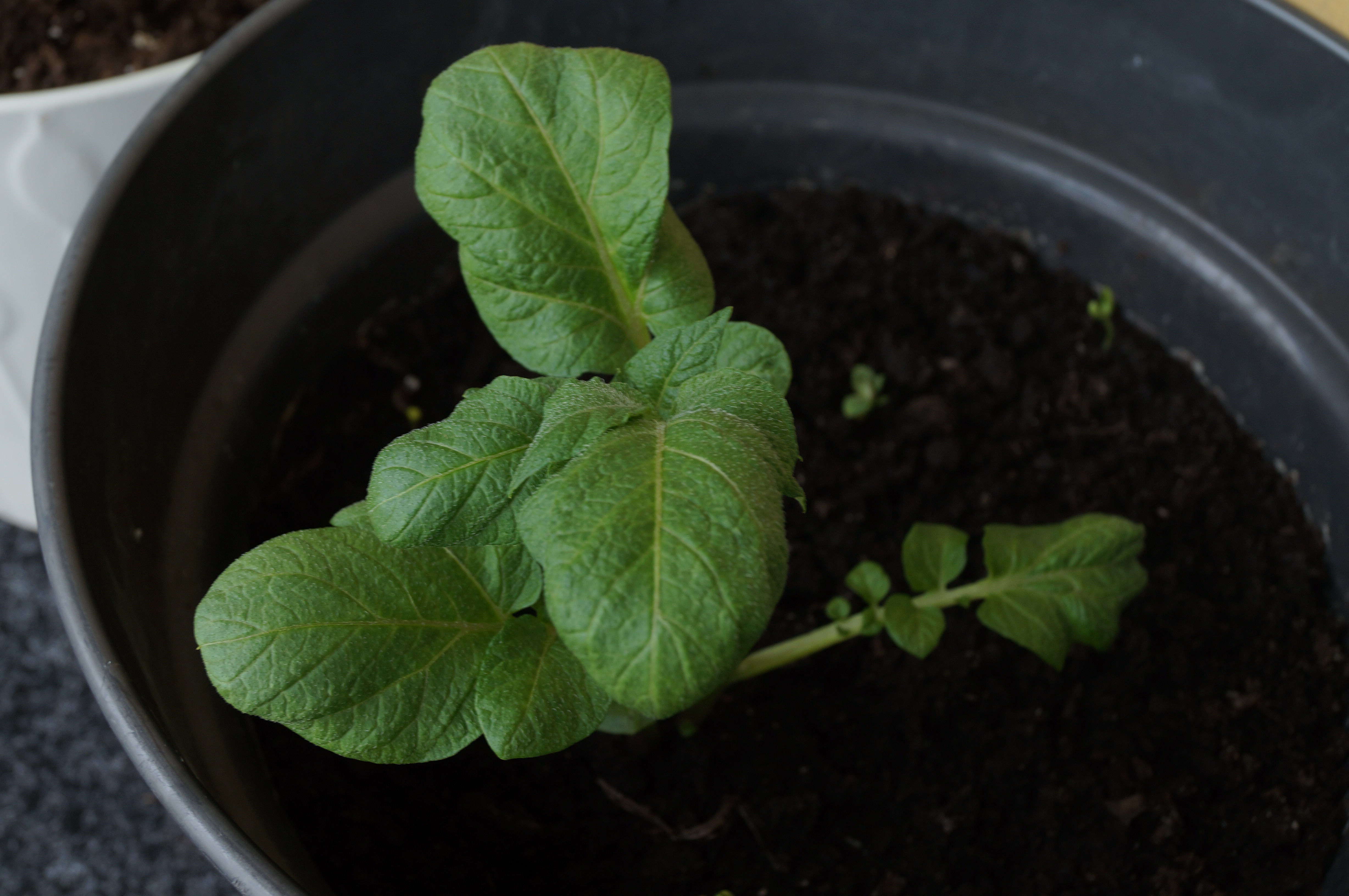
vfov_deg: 29.8
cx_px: 674
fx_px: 1684
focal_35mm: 45
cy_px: 448
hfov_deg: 43.6
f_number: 8
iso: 100
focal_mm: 30
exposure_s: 1/20
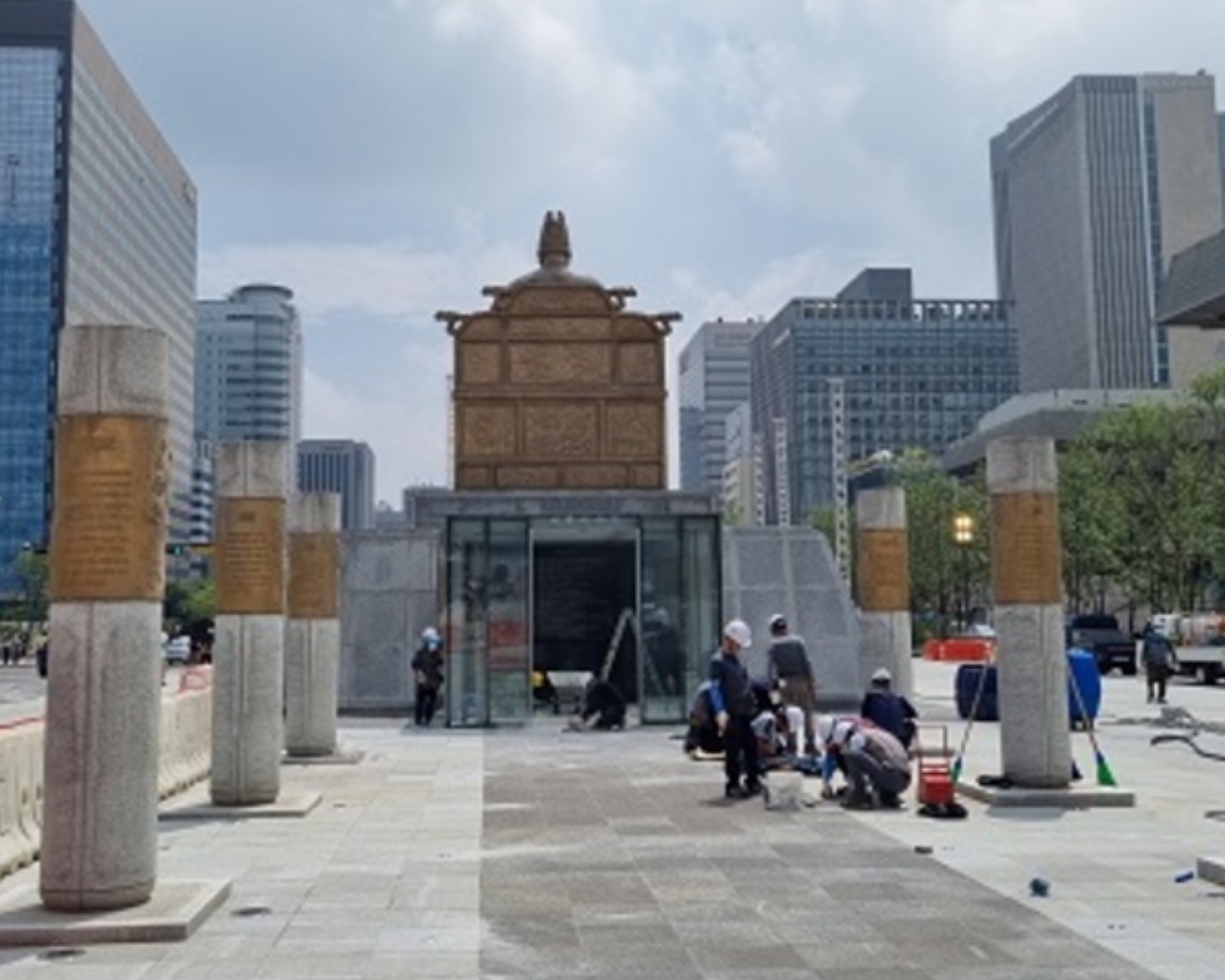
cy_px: 481
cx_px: 579
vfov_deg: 40.1
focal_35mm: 37
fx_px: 1341
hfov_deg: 49.1
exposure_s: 1/10000
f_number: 1.8
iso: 50
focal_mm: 5.4
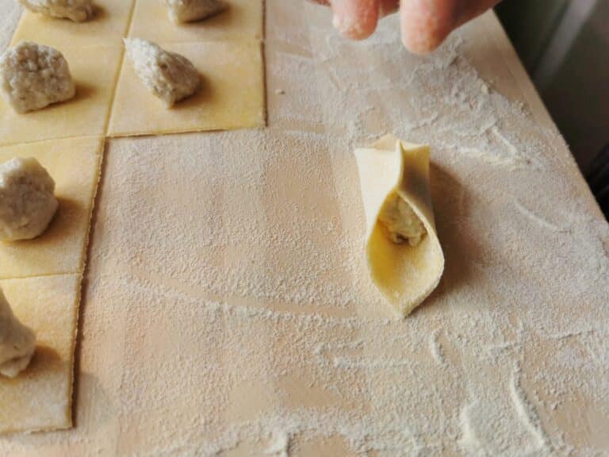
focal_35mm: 27
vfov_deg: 51.4
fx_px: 475
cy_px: 228
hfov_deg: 65.3
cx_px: 304
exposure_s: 1/344
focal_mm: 5.56
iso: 50
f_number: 1.6
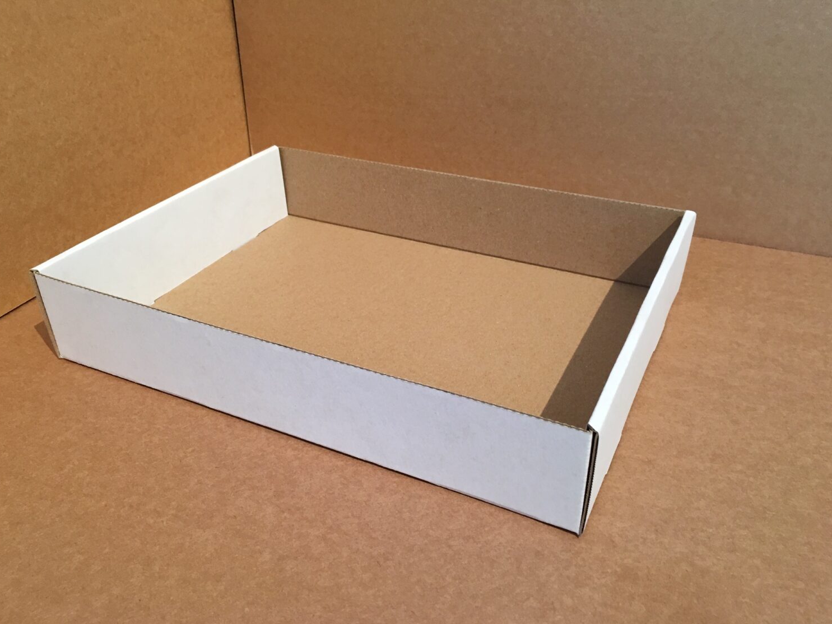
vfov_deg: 46.8
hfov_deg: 60.0
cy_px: 322
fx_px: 721
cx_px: 405
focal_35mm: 30
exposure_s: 1/33
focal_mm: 4.15
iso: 100
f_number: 2.2
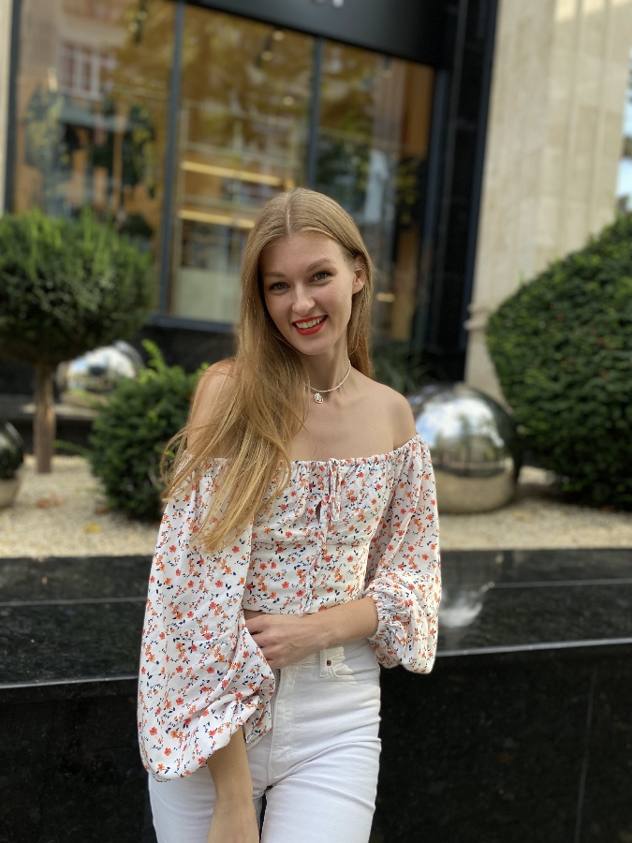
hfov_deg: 53.1
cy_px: 422
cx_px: 316
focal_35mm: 26
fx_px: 633
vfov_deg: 67.3
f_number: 1.8
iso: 32
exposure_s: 1/579
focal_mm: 4.25
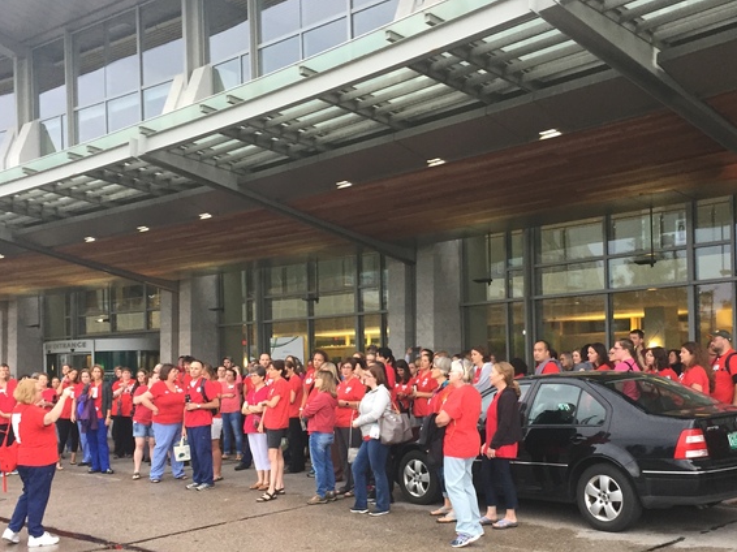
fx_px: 873
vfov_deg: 34.8
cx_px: 393
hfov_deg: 45.8
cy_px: 361
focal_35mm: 41
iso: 50
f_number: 2.2
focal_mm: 4.15
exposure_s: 1/30
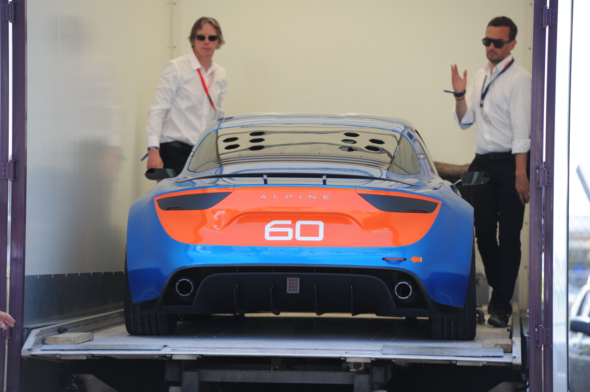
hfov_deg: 10.3
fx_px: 3275
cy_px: 196
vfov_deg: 6.9
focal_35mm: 200
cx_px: 295
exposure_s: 1/640
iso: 400
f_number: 4
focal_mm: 200
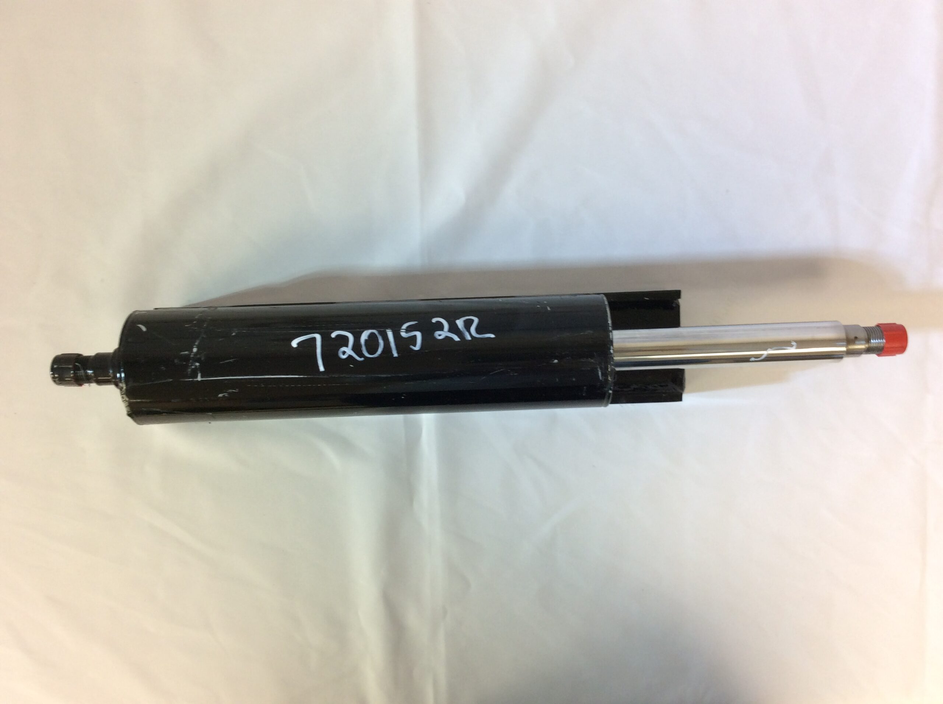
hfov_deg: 56.9
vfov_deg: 44.1
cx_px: 472
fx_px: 870
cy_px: 352
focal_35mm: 32
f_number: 2.4
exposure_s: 1/24
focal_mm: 3.3
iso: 64
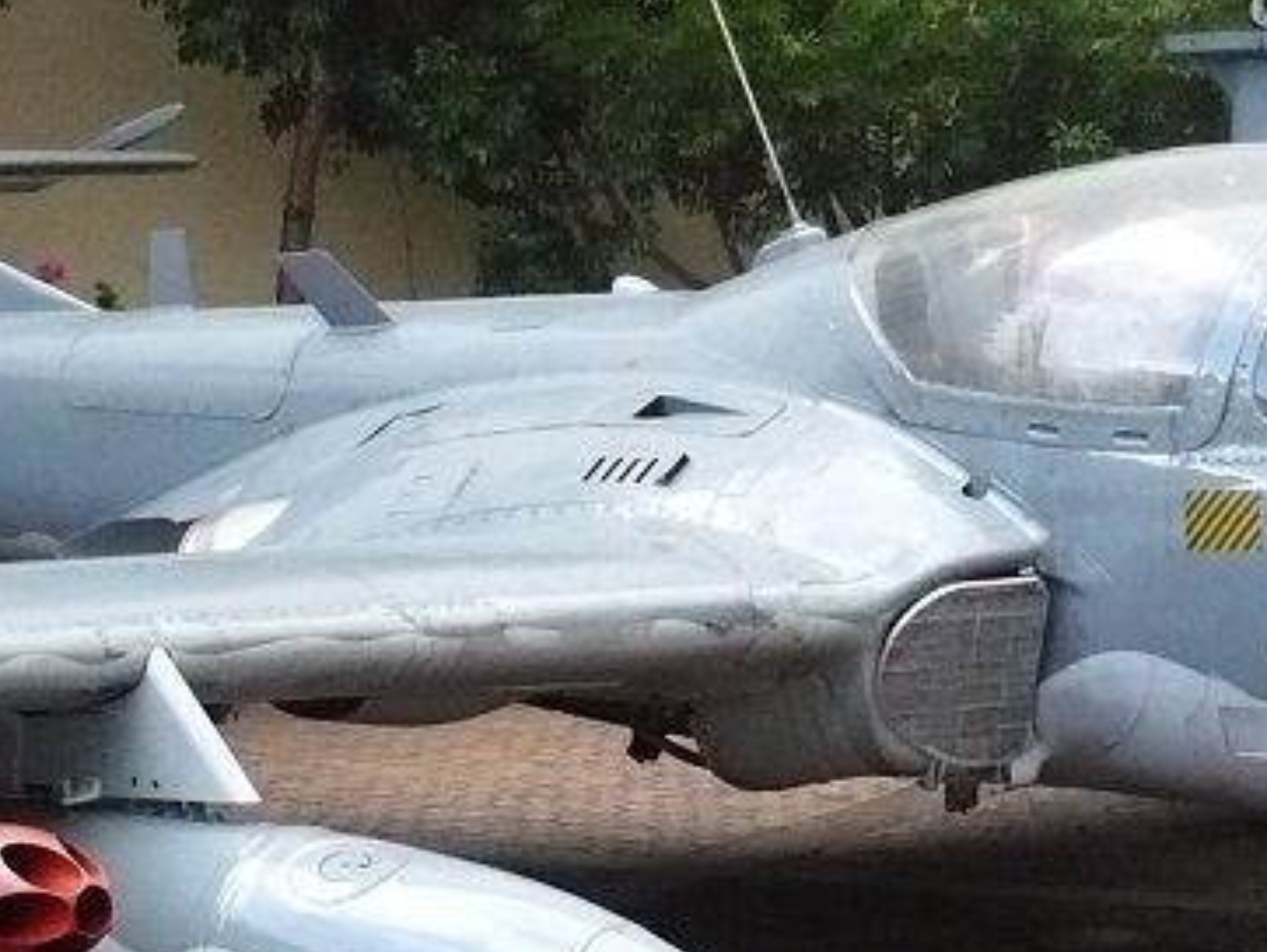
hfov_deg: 17.0
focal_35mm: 116
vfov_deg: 12.8
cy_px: 332
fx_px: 4249
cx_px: 662
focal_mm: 5.8
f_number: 2.8
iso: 400
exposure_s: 1/400
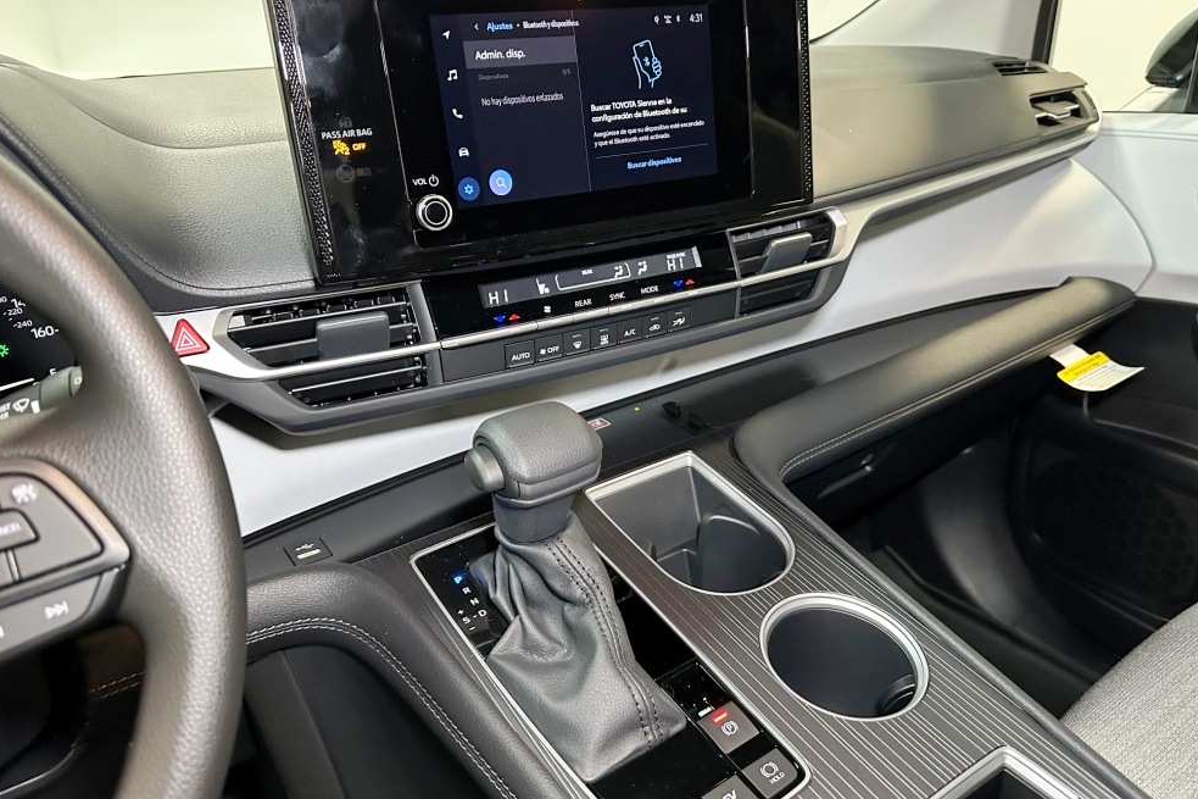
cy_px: 389
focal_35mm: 26
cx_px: 615
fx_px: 865
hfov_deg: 69.4
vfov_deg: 49.5
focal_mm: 6.86
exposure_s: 1/40
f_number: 1.78
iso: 800
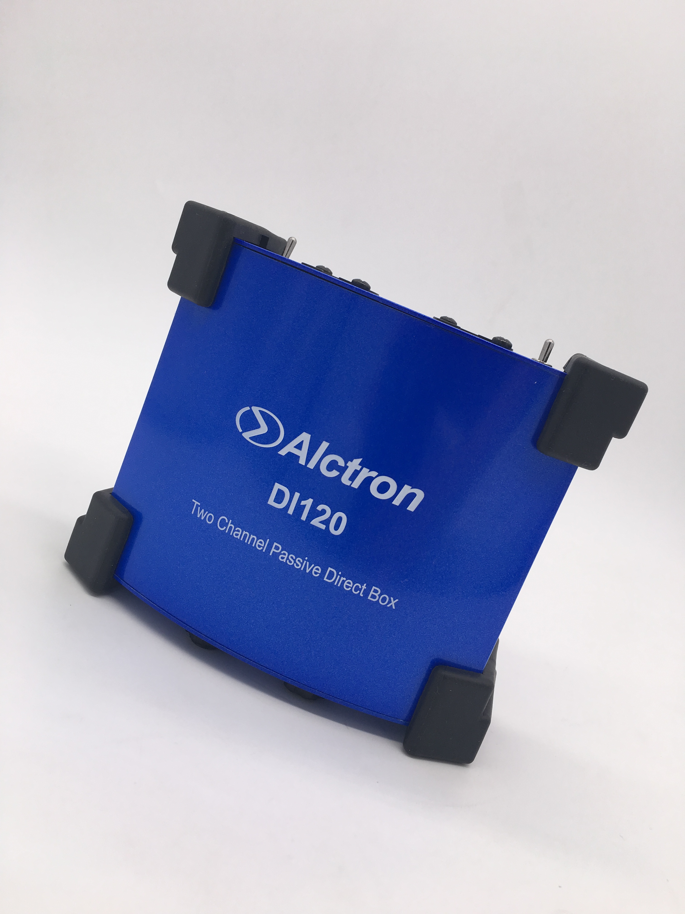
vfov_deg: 61.7
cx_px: 342
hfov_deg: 48.2
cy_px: 457
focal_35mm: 29
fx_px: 765
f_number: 2.2
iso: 25
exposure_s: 1/561
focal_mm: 4.15
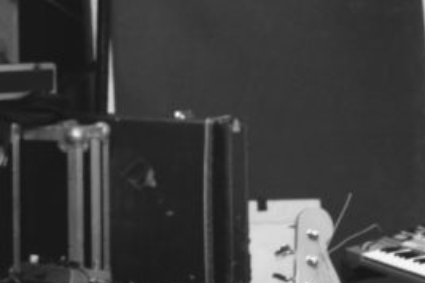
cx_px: -153
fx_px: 1358
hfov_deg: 16.6
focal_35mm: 115
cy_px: 34
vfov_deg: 11.8
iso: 2500
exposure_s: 1/15
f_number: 3.8
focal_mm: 20.1
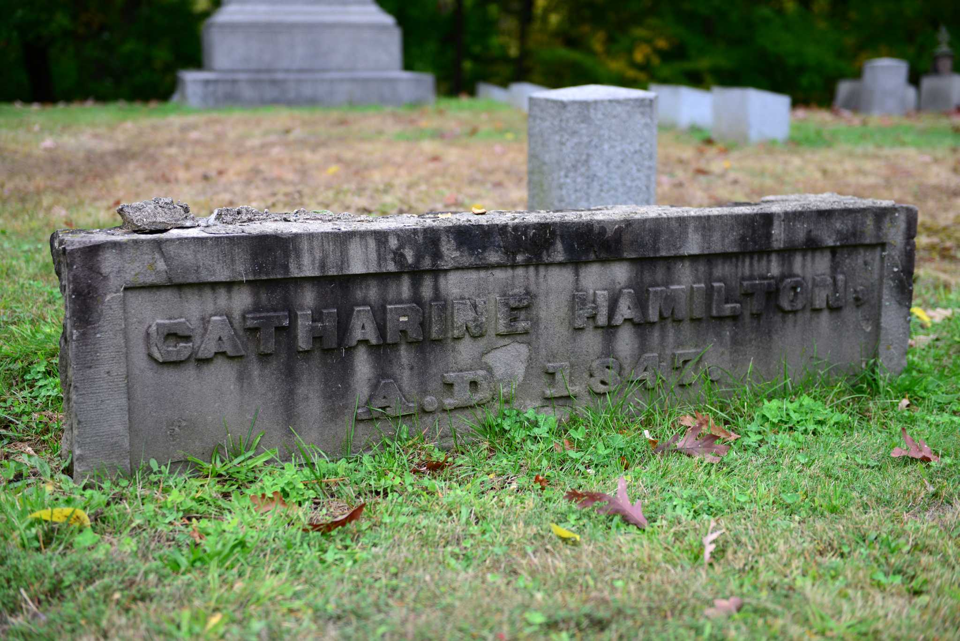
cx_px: 480
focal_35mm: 50
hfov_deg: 39.6
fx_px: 1334
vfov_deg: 27.0
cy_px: 320
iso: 400
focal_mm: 50
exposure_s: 1/640
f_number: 2.8
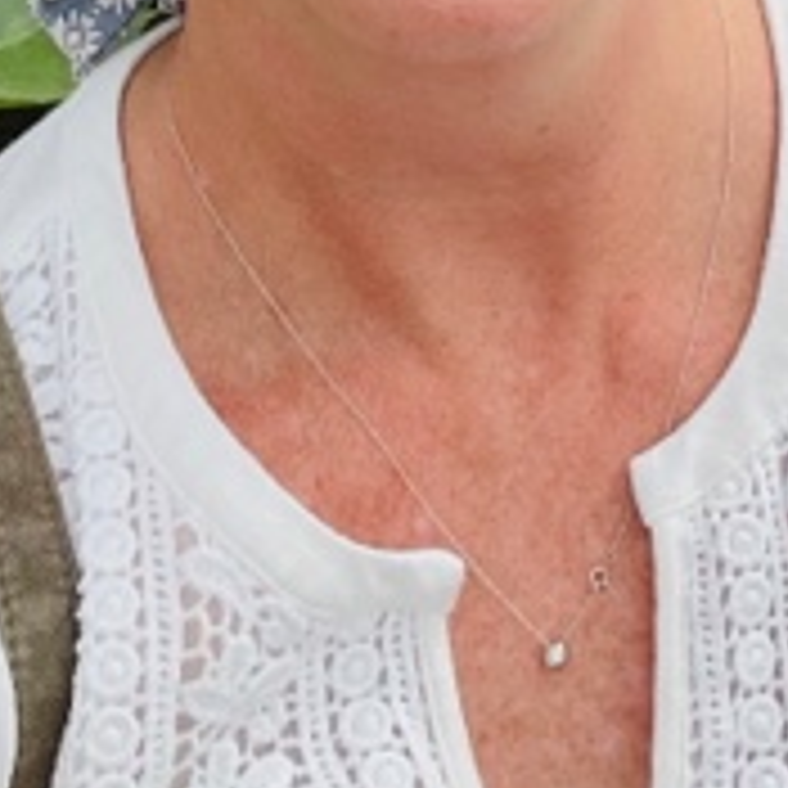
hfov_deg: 17.9
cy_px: -414
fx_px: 2498
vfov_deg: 16.3
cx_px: 477
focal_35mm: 97
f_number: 2.2
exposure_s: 1/214
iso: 25
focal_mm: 2.71
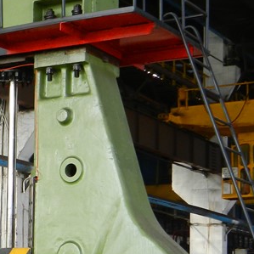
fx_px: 955
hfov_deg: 14.9
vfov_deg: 14.9
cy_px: 248
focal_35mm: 115
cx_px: 11
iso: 160
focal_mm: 6.9
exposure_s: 1/80
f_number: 4
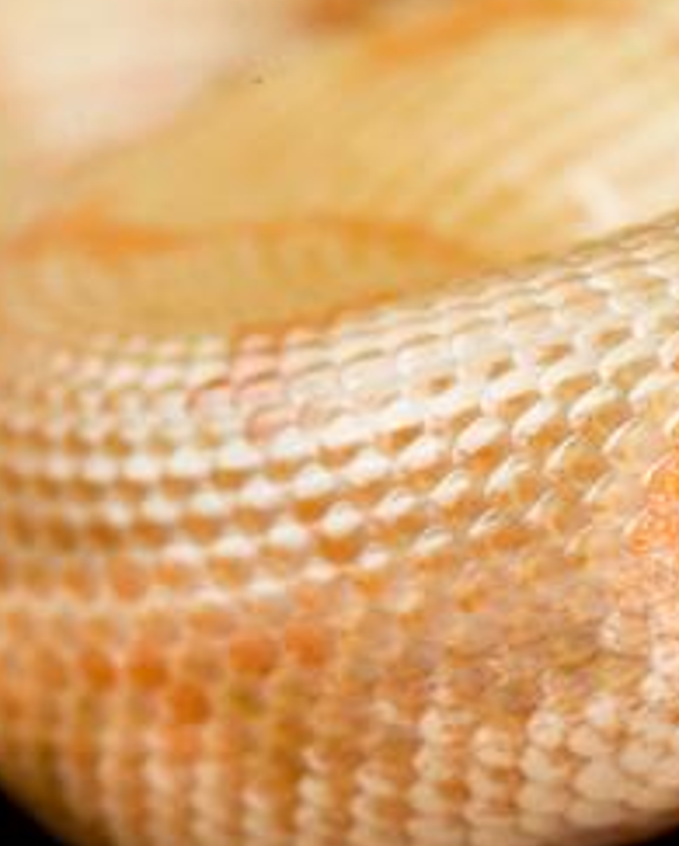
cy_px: 538
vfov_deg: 6.8
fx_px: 7146
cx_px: 954
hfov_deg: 5.4
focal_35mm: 285
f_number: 22
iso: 100
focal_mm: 105
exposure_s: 1/200
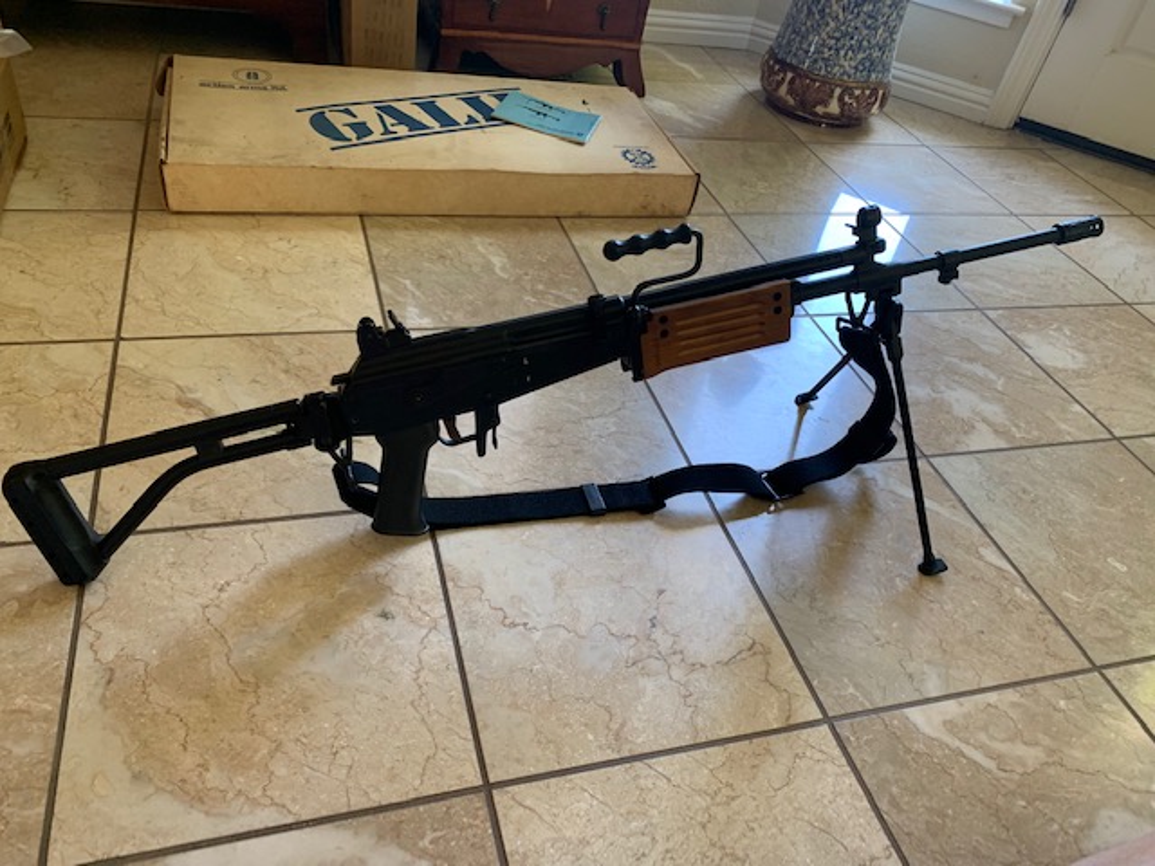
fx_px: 868
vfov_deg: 53.1
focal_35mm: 26
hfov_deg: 67.3
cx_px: 578
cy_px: 433
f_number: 1.8
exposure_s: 1/60
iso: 160
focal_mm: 4.25
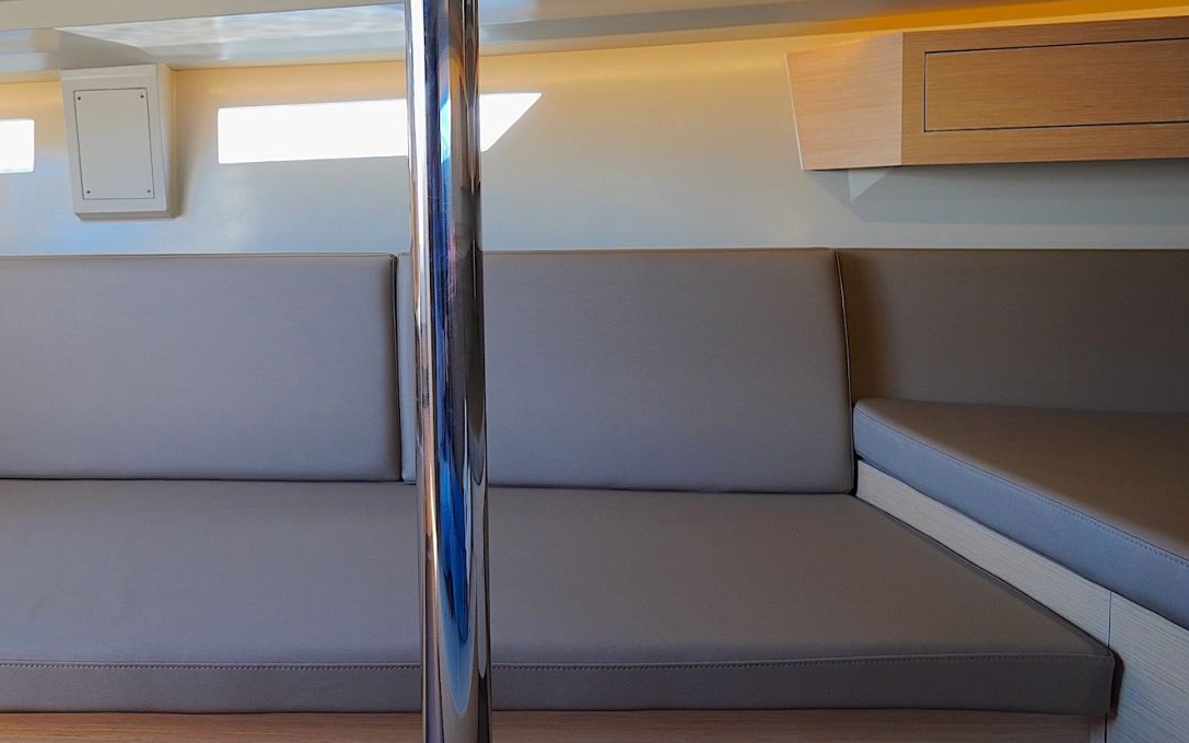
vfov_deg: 45.5
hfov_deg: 66.4
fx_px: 875
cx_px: 387
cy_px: 267
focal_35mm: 27
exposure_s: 1/30
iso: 160
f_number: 4
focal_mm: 10
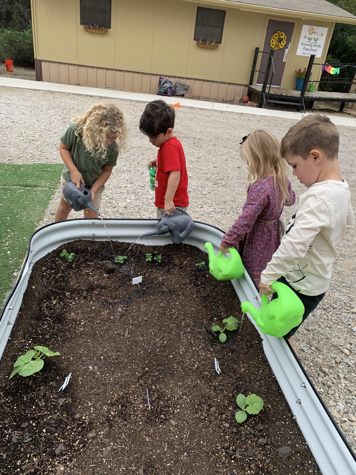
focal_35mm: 26
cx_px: 178
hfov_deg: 53.1
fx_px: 357
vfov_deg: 67.3
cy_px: 238
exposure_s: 1/121
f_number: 1.8
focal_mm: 4.25
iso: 40
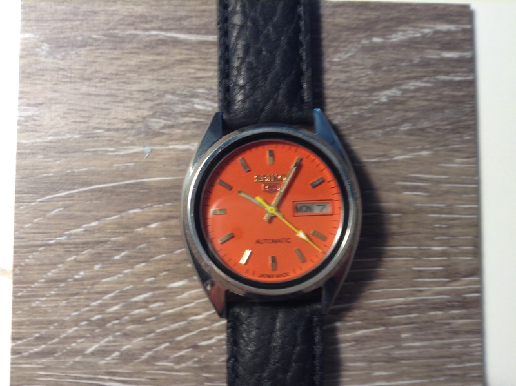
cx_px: 258
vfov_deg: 42.9
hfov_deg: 55.4
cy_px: 193
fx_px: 491
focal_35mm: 33
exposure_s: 1/24
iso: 40
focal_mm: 3.3
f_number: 2.4
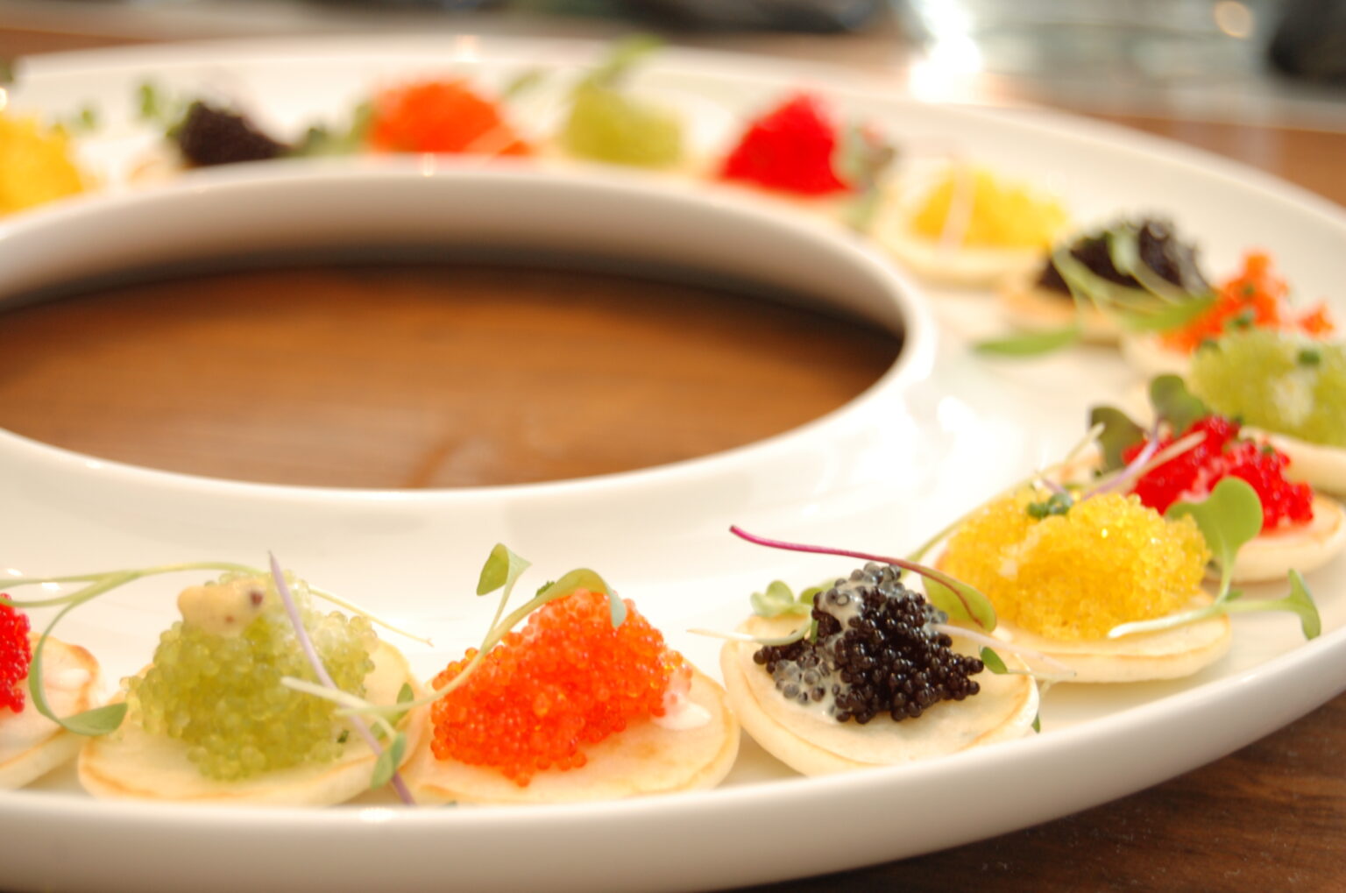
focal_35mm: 82
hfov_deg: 24.7
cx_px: 673
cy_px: 446
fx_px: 3080
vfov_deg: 16.5
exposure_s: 1/10
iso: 400
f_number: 5.6
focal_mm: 55
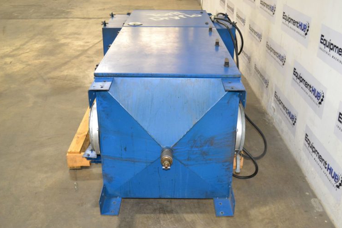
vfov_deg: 35.9
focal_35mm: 37
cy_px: 117
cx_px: 171
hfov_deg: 51.9
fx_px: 351
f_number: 4
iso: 1100
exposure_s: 1/60
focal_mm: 24
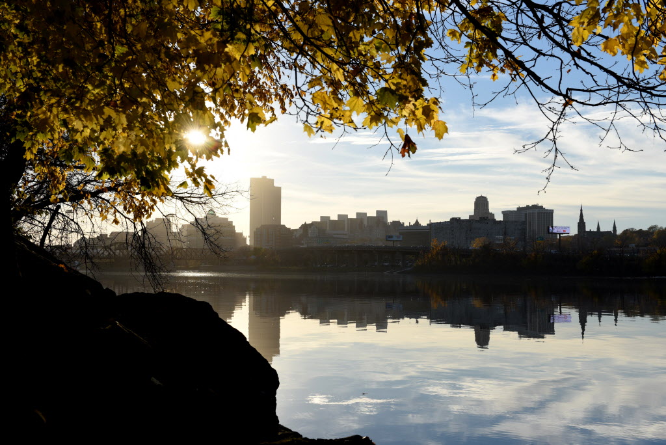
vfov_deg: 28.1
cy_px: 222
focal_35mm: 48
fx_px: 888
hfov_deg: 41.1
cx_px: 333
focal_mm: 48
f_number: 9
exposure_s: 1/800
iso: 400
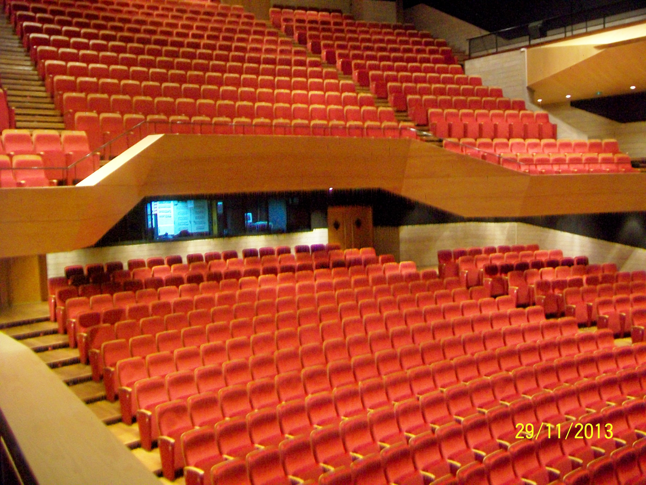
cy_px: 242
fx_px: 635
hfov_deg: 54.0
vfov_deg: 41.8
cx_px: 323
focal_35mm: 34
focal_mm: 6.1
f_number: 2.7
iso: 200
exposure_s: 1/8
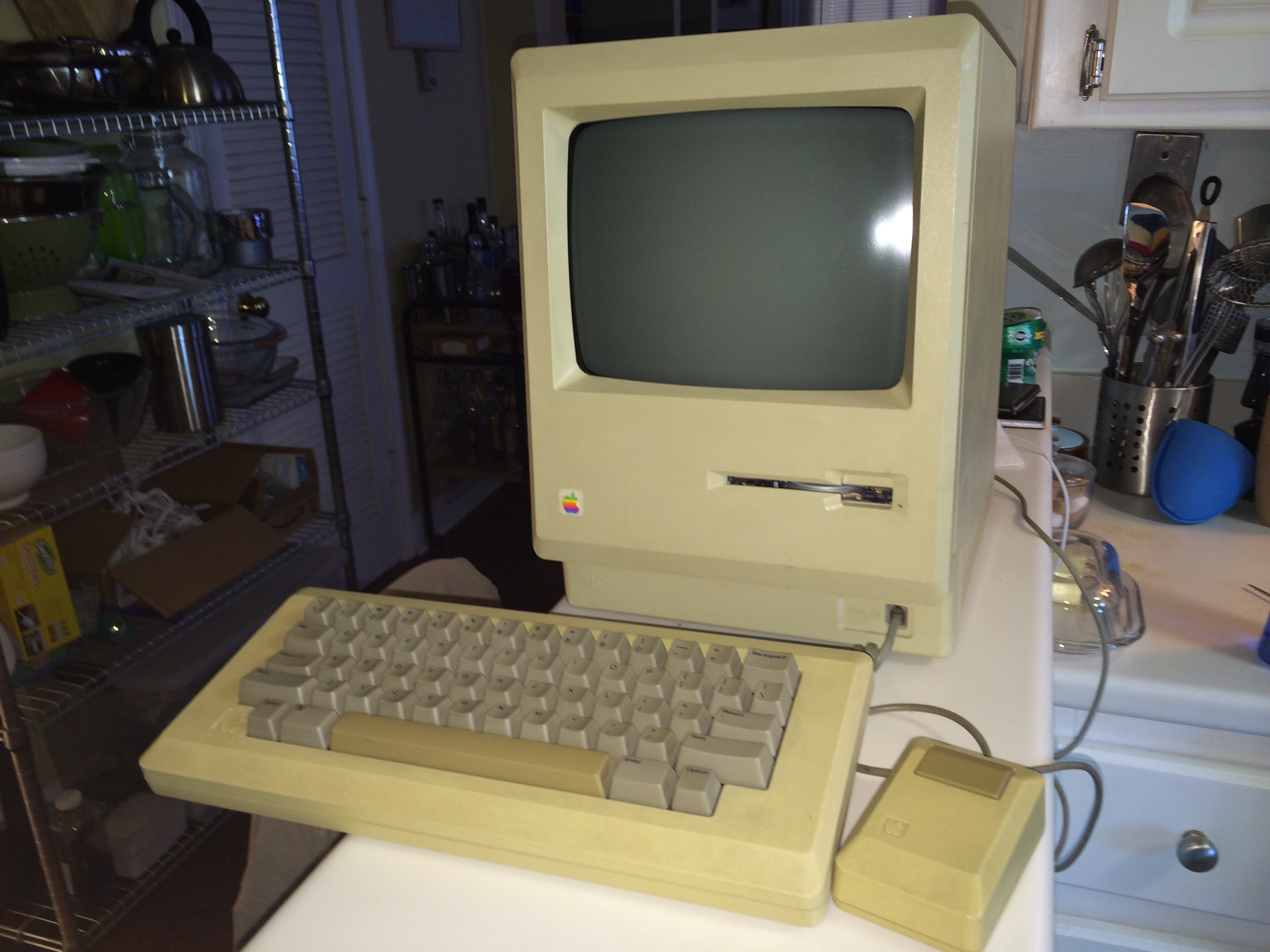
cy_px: 476
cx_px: 635
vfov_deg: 46.8
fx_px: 1101
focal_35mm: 30
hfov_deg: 60.0
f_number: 2.2
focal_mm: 4.12
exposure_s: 1/30
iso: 64
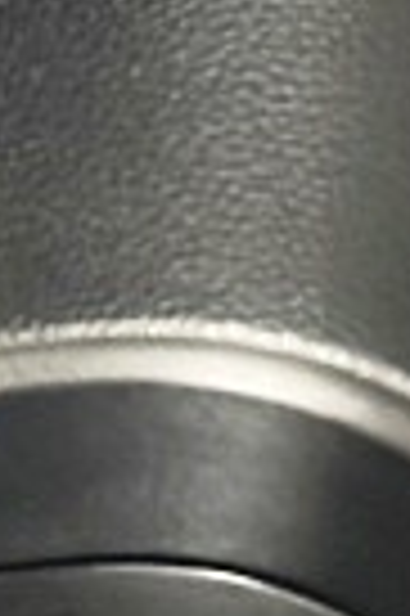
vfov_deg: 5.5
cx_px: -1433
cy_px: 279
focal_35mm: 373
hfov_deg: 3.4
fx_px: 6388
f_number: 1.78
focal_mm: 6.86
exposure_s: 1/24
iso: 640
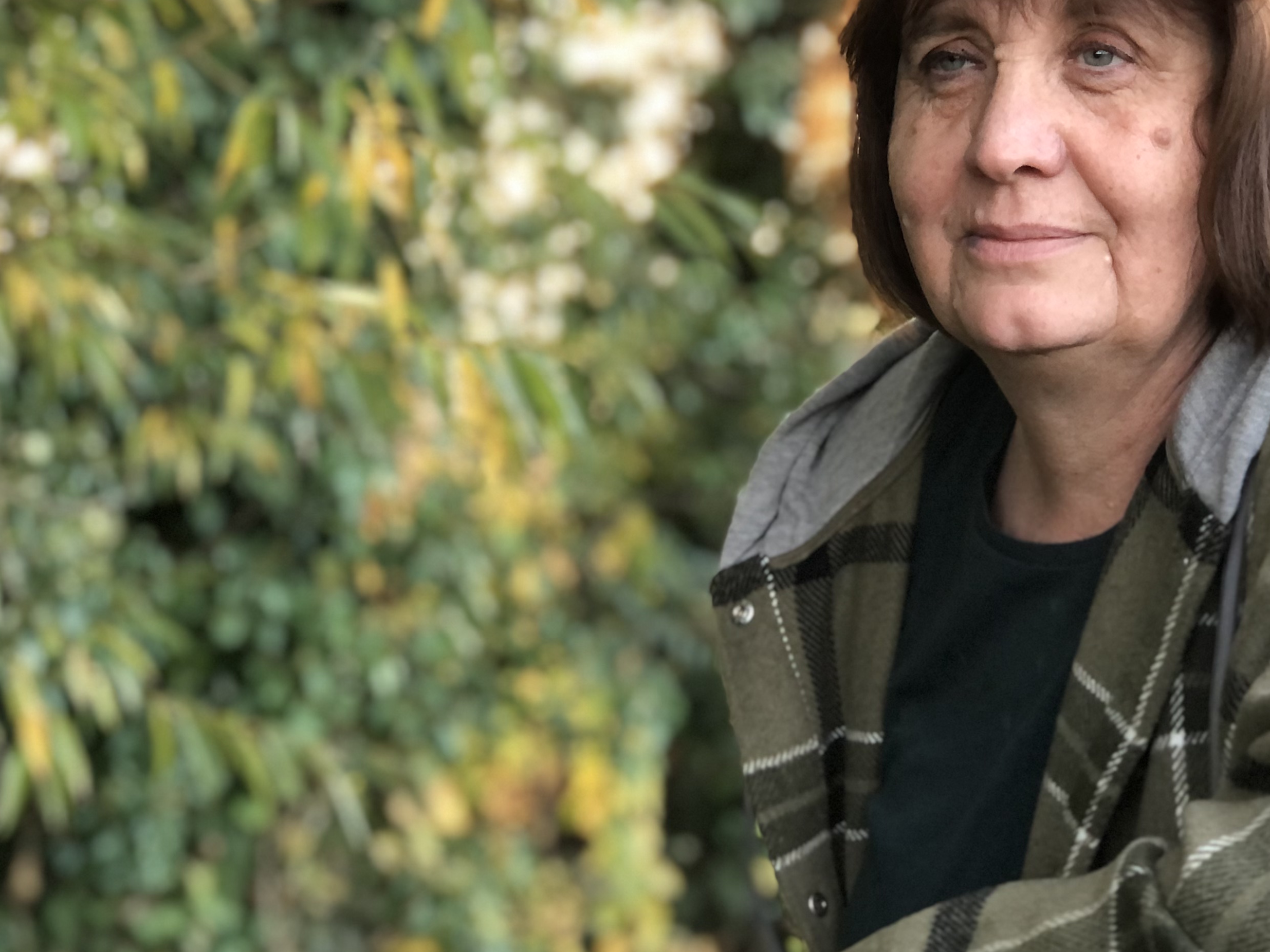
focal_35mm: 93
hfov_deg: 21.0
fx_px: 3412
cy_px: 363
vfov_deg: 15.9
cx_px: 871
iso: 64
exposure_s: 1/30
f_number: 2.8
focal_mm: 6.6
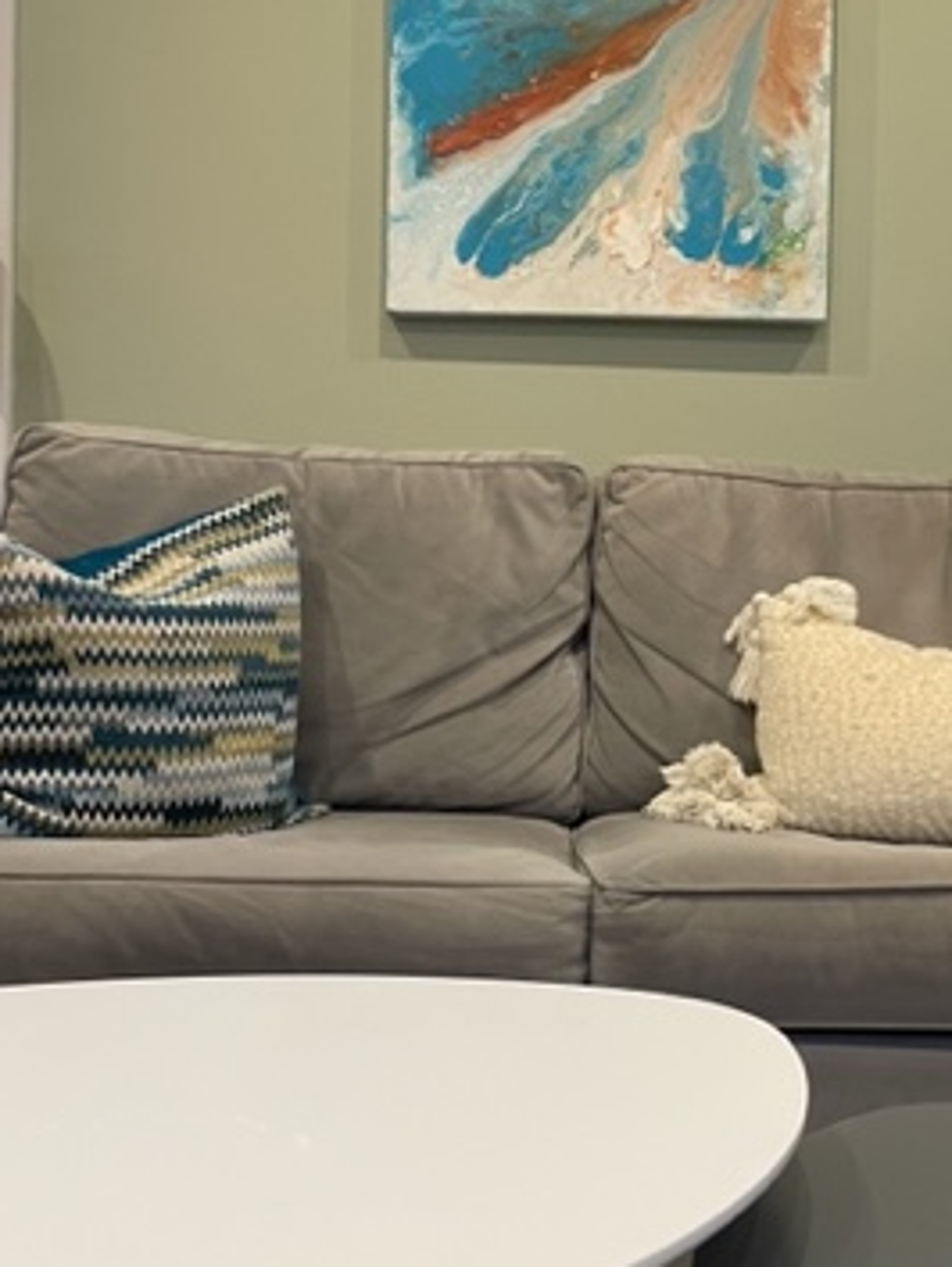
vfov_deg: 40.4
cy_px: 623
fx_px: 1721
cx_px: 608
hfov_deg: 30.8
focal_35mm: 47
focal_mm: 4.2
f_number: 1.6
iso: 160
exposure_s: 1/60
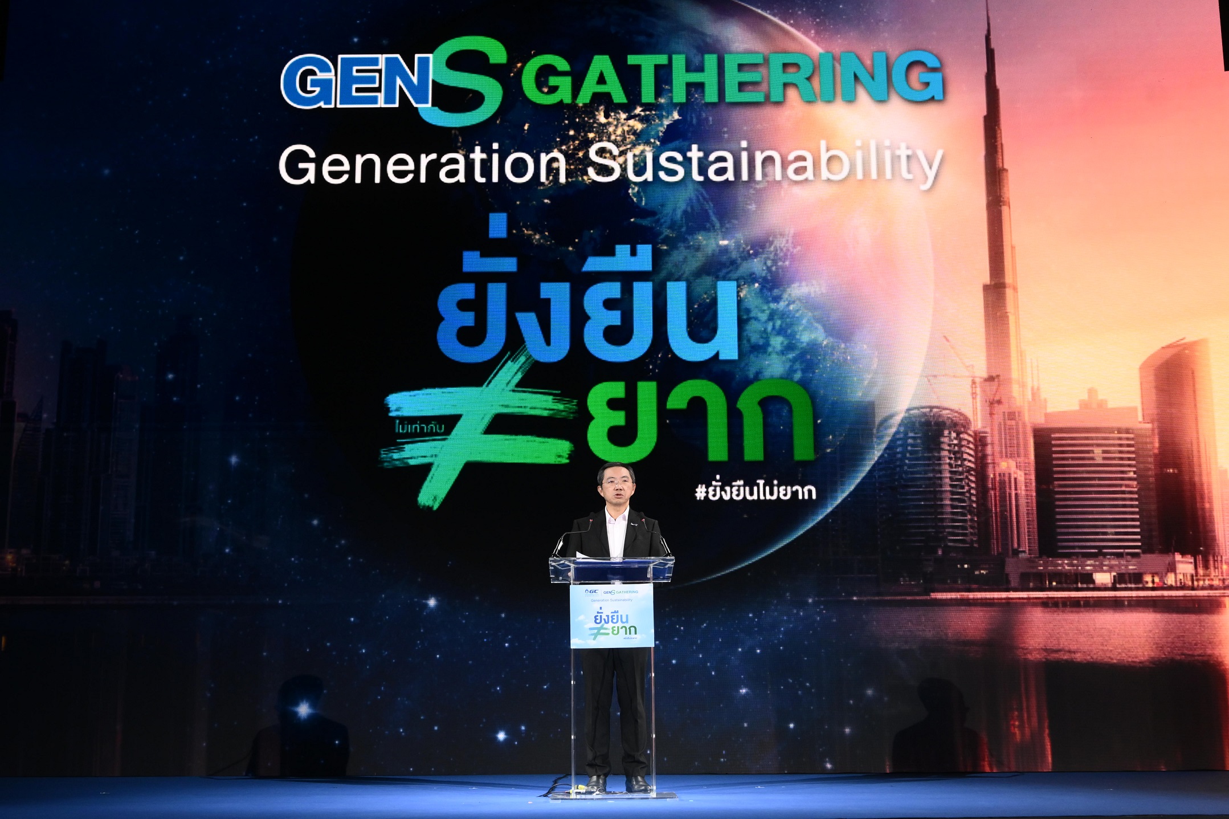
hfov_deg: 43.6
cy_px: 410
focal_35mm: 45
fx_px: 1536
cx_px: 614
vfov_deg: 29.9
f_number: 5.6
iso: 1250
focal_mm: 30
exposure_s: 1/200
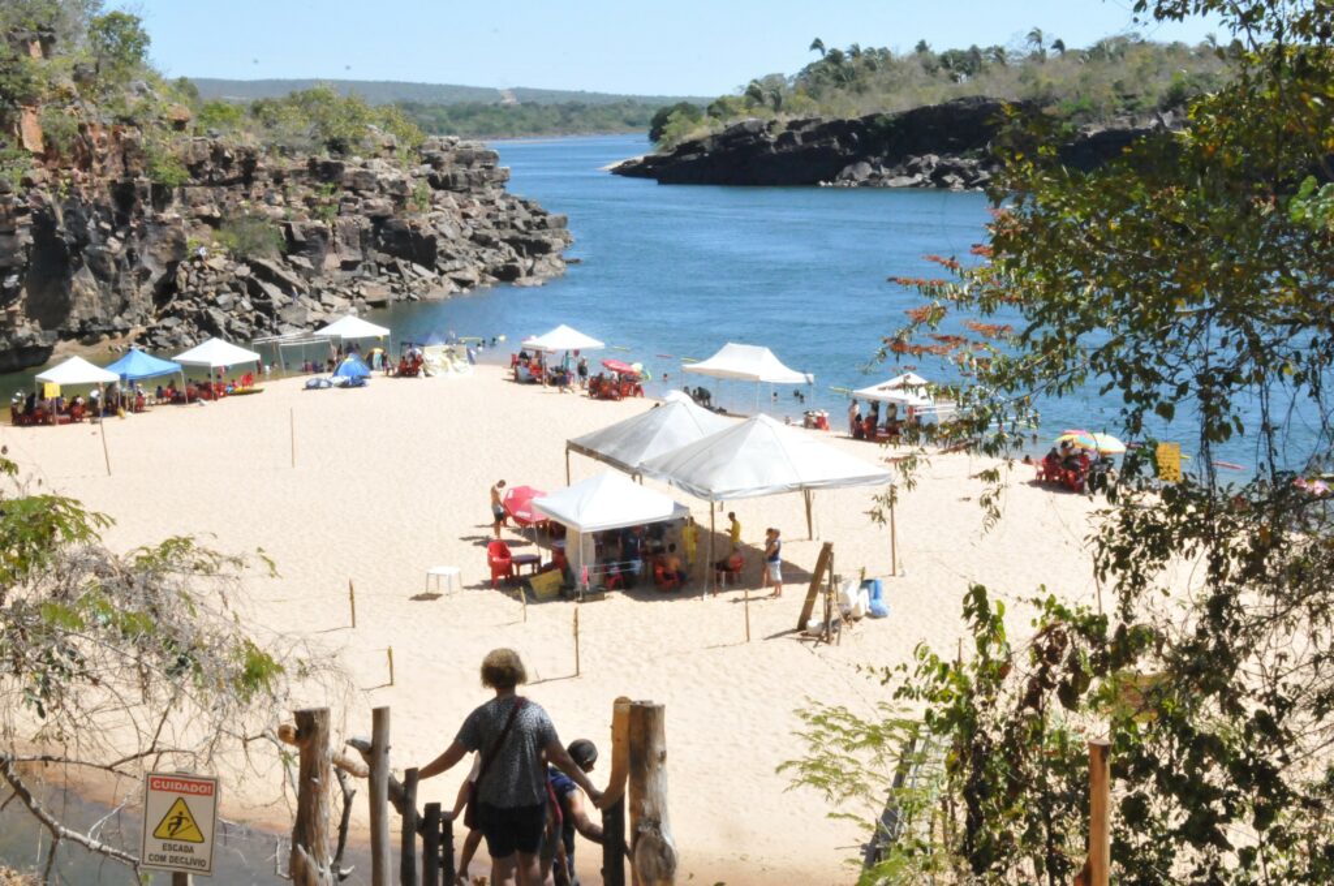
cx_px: 667
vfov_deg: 25.7
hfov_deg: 37.9
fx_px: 1943
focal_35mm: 52
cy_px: 443
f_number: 22
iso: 3200
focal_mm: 35
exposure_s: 1/320
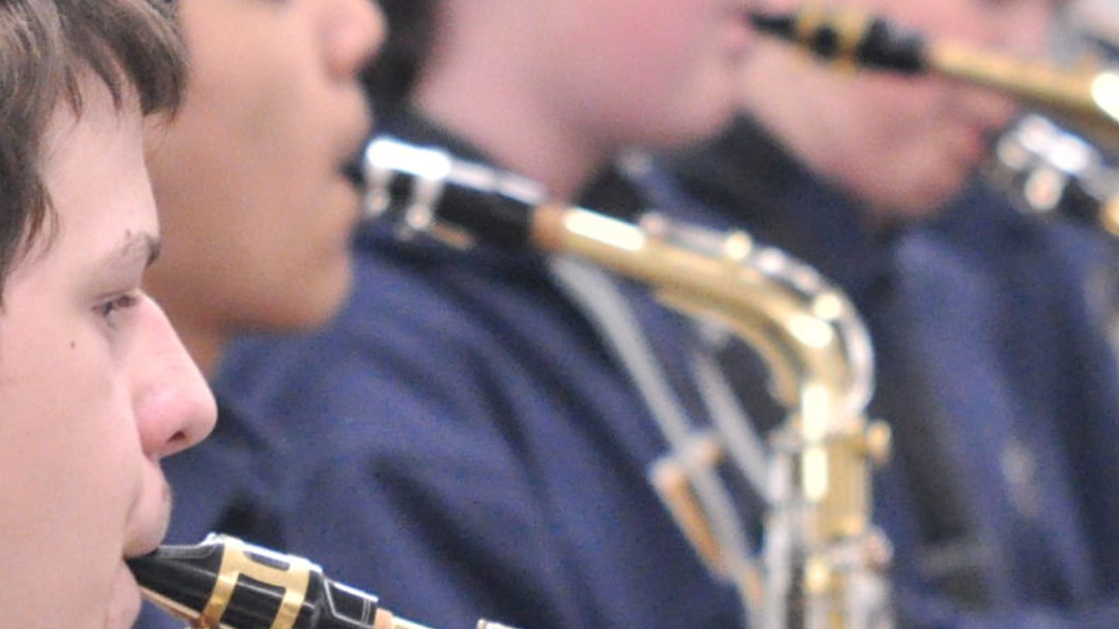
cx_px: 612
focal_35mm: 357
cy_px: 1
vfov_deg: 3.4
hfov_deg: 6.0
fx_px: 10591
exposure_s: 1/200
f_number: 3.5
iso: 2000
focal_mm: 70
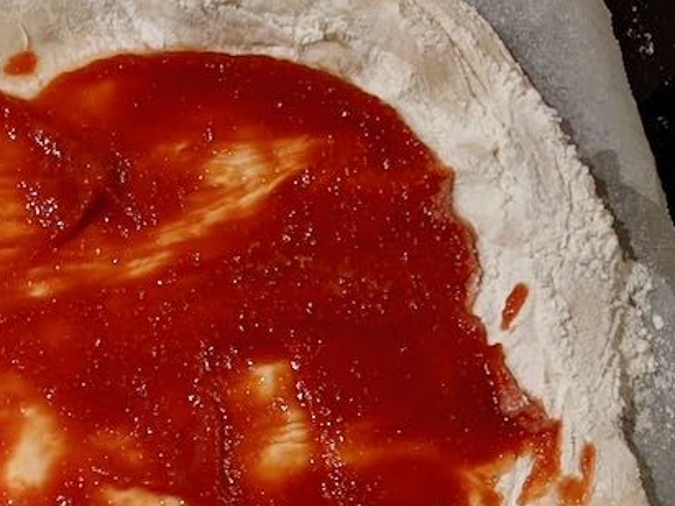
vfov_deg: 15.1
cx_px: -319
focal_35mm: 92
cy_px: 716
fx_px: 1793
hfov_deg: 18.9
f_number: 1.8
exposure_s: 1/25
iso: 174
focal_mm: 4.44
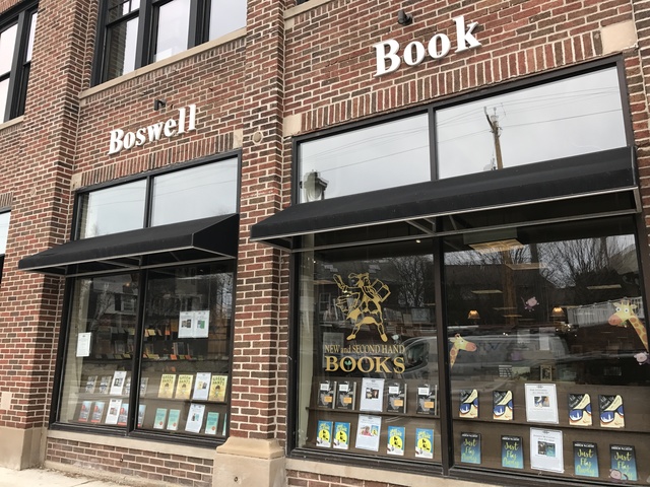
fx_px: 526
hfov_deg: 63.4
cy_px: 244
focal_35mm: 28
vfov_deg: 49.7
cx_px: 325
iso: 20
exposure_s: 1/264
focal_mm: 3.99
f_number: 1.8
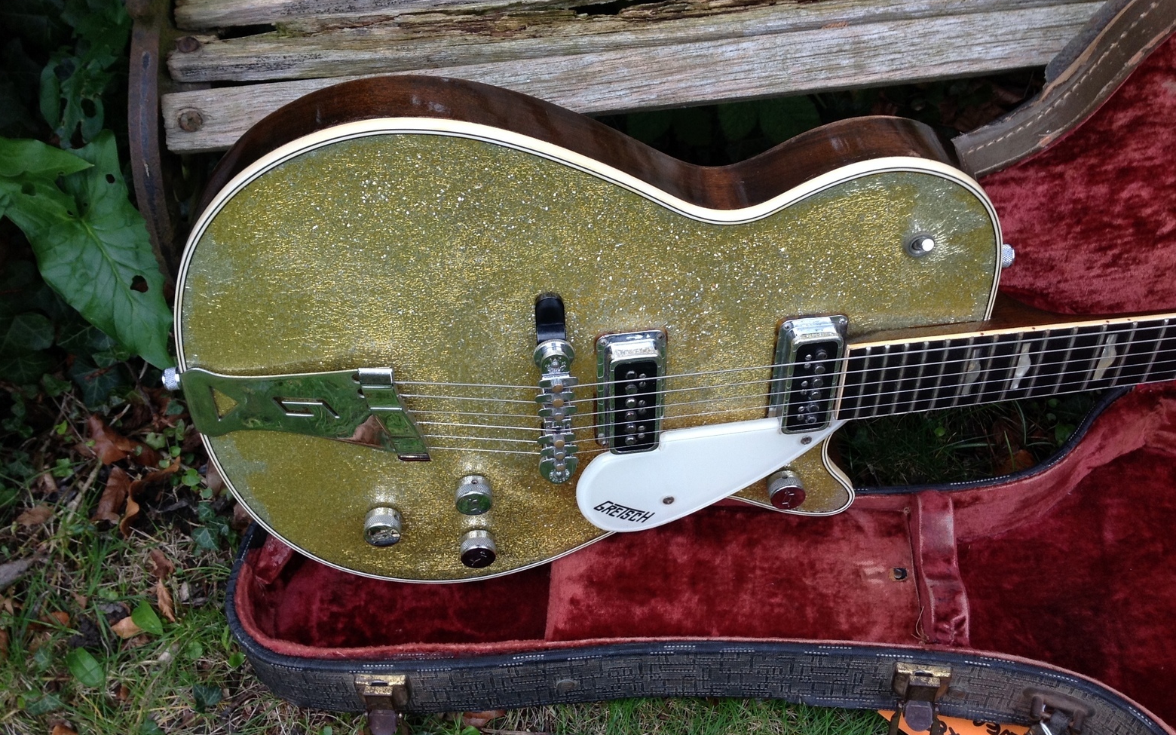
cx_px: 596
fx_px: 1218
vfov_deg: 33.6
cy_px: 367
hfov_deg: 51.5
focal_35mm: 38
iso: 50
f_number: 2.4
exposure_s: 1/30
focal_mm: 4.28
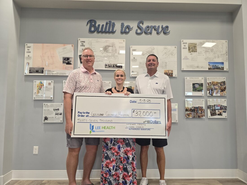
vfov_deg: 58.9
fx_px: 164
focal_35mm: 23
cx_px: 124
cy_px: 92
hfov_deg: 73.9
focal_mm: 6.3
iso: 200
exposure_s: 1/120
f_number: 1.7
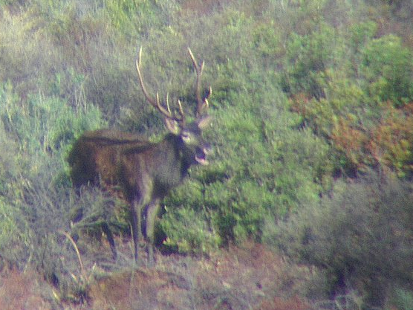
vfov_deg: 9.1
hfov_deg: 12.0
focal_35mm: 164
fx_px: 1957
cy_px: 175
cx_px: 167
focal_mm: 17.4
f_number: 5
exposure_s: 1/60
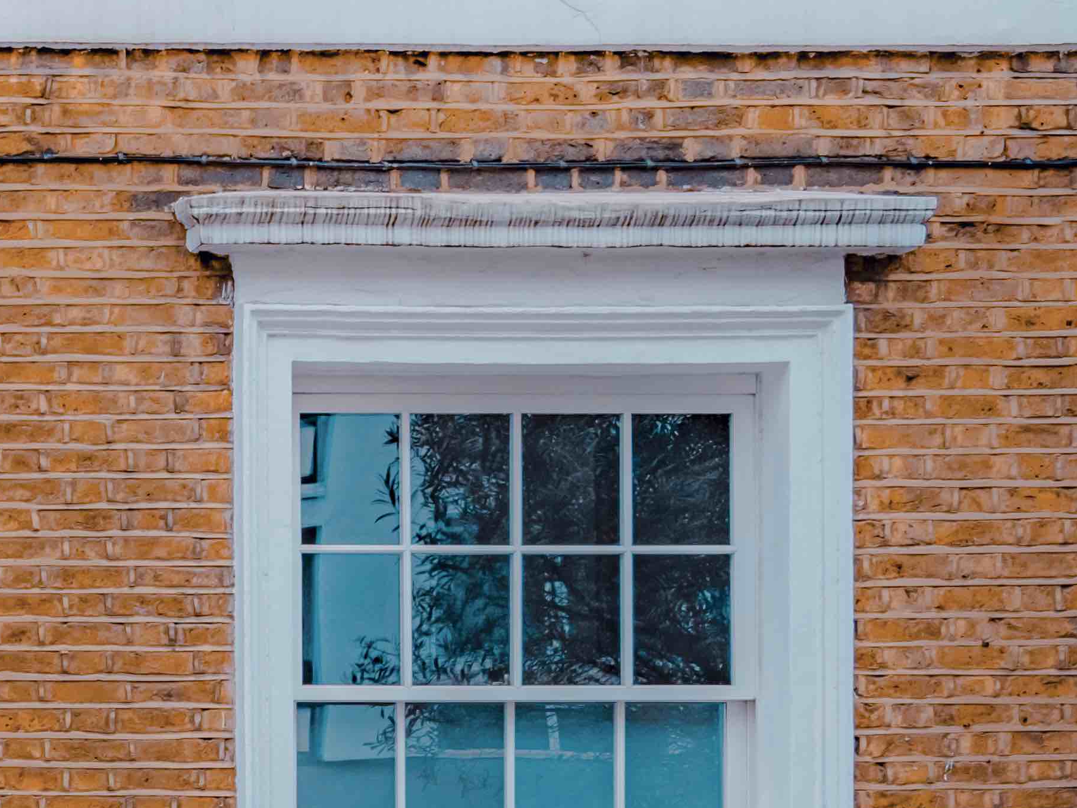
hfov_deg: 15.8
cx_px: -676
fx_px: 3453
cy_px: 990
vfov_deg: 13.0
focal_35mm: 111
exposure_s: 1/200
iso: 200
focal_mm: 23
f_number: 5.6
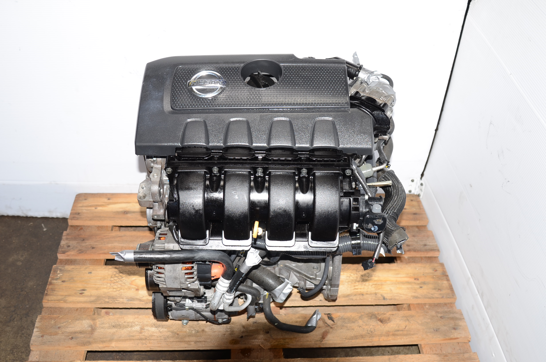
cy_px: 181
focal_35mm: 36
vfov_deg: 36.7
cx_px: 273
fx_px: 545
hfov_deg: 53.2
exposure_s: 1/125
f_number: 4
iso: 100
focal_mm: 24
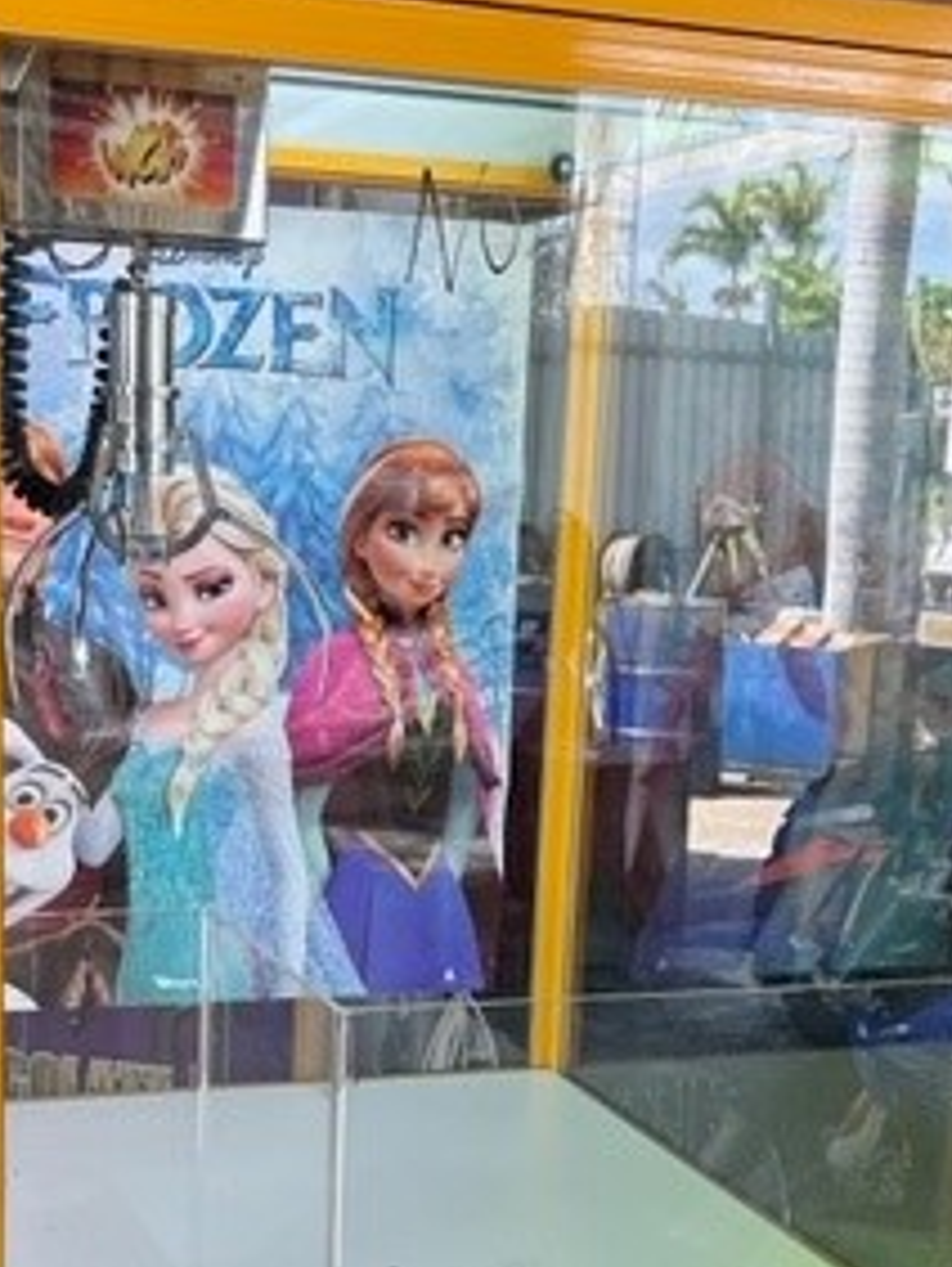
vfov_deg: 32.1
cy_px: 944
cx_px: 382
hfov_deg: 24.8
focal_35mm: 59
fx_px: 2160
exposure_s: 1/177
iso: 40
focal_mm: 5.7
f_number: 1.5
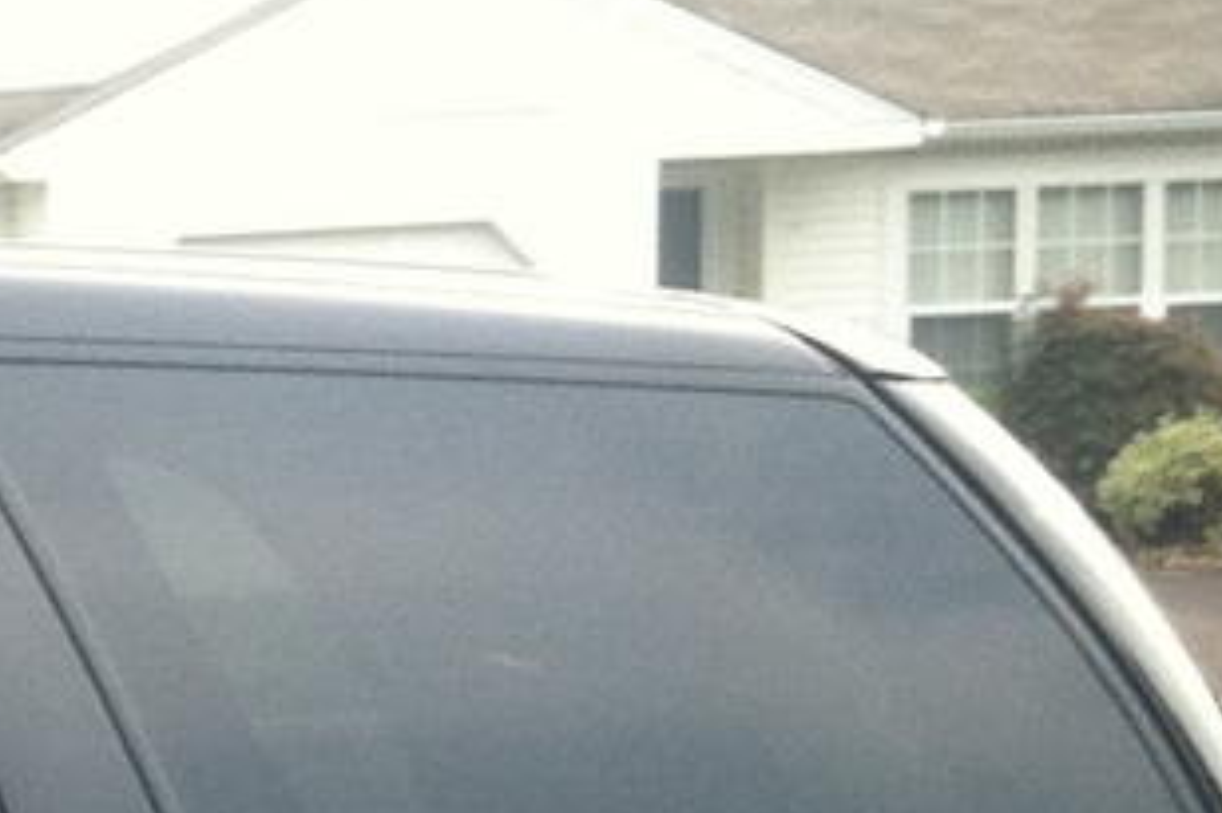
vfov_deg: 7.1
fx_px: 6412
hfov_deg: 9.8
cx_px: -1528
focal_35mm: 189
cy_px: 1386
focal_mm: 3.85
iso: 80
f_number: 2.8
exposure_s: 1/145
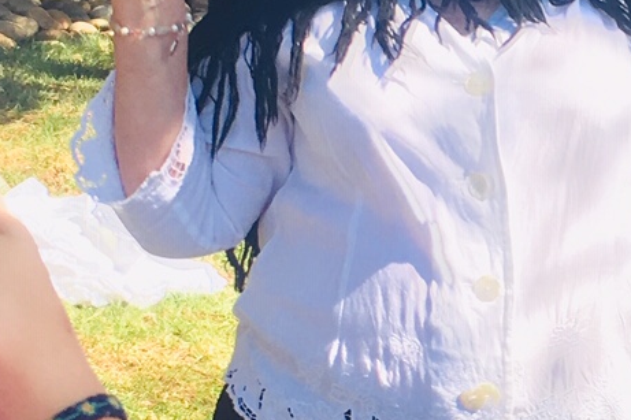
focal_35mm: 132
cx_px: 647
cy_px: 215
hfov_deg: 15.2
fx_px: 2313
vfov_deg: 10.4
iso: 25
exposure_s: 1/490
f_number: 2.2
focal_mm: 4.15
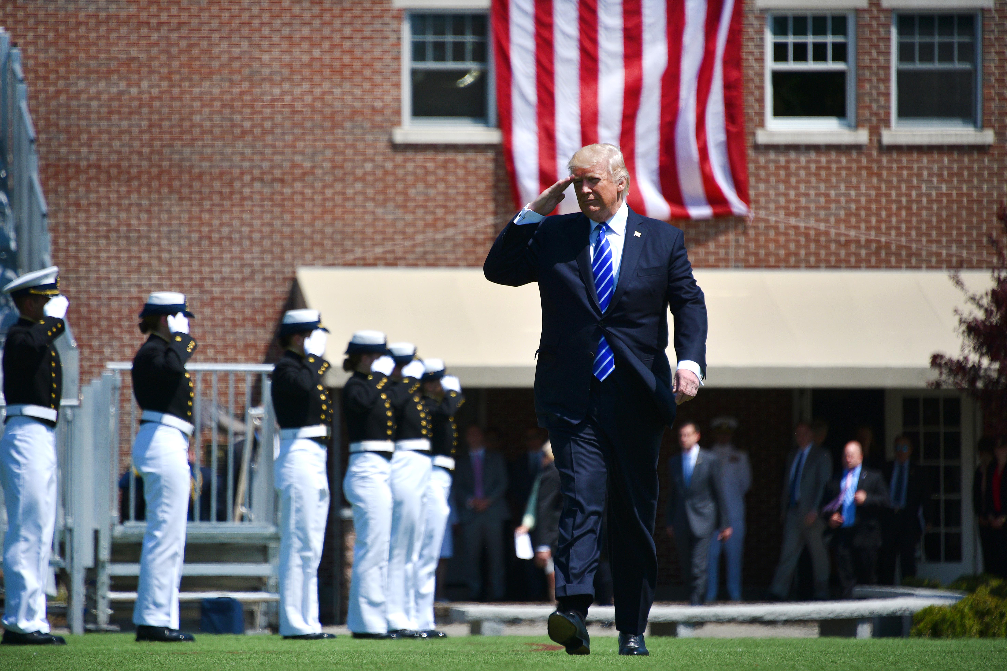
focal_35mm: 300
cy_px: 336
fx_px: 8391
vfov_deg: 4.6
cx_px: 504
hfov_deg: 6.9
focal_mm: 300
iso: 200
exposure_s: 1/2500
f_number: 5.6
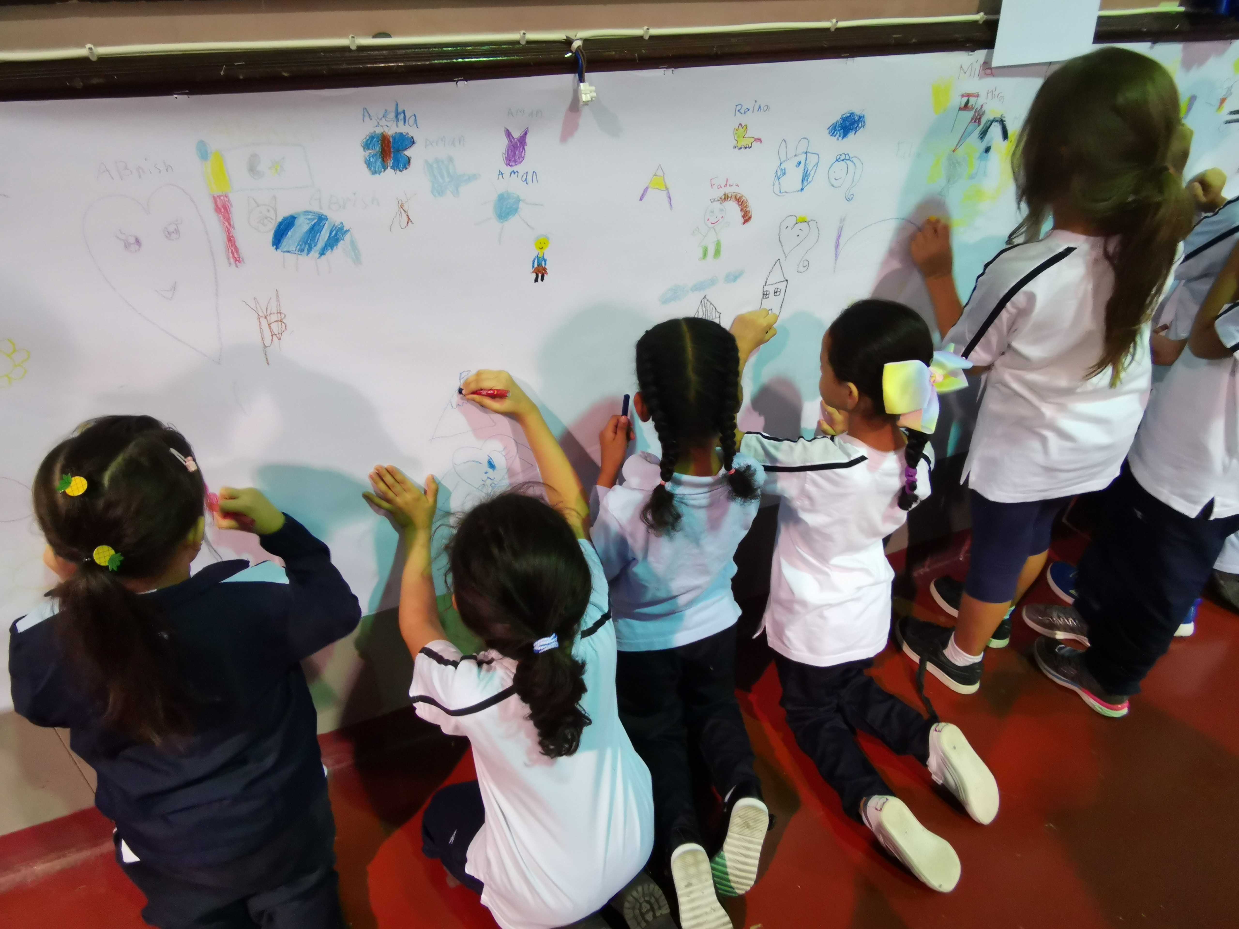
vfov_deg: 61.1
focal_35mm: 22
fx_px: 787
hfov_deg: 76.4
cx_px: 620
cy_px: 464
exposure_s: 1/30
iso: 640
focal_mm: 2.35
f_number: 2.2
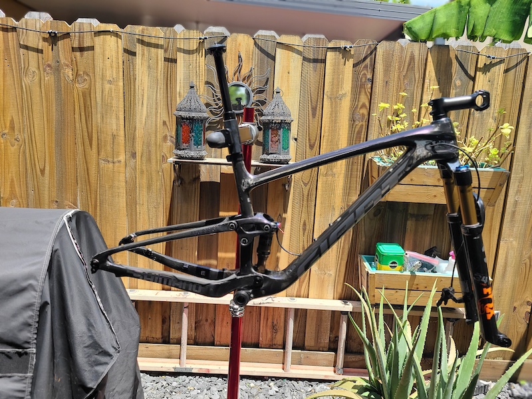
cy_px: 200
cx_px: 266
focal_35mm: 26
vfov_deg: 53.1
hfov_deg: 67.3
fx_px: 400
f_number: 1.8
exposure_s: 1/655
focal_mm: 5.4
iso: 40
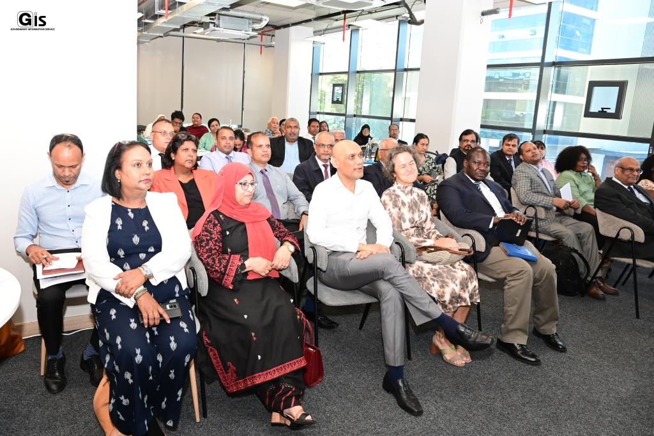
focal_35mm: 24
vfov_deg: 53.1
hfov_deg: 73.7
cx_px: 327
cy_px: 218
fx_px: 436
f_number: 7.1
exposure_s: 1/160
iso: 2500
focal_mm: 24
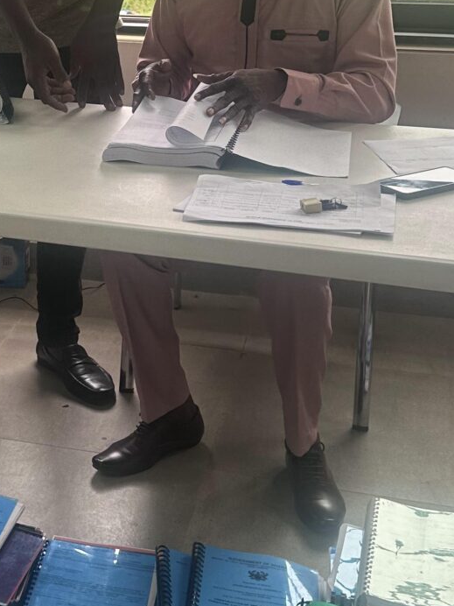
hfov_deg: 20.0
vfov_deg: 27.2
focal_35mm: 71
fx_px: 1242
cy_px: 199
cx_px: -13
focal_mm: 6.86
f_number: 1.78
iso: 80
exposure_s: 1/351
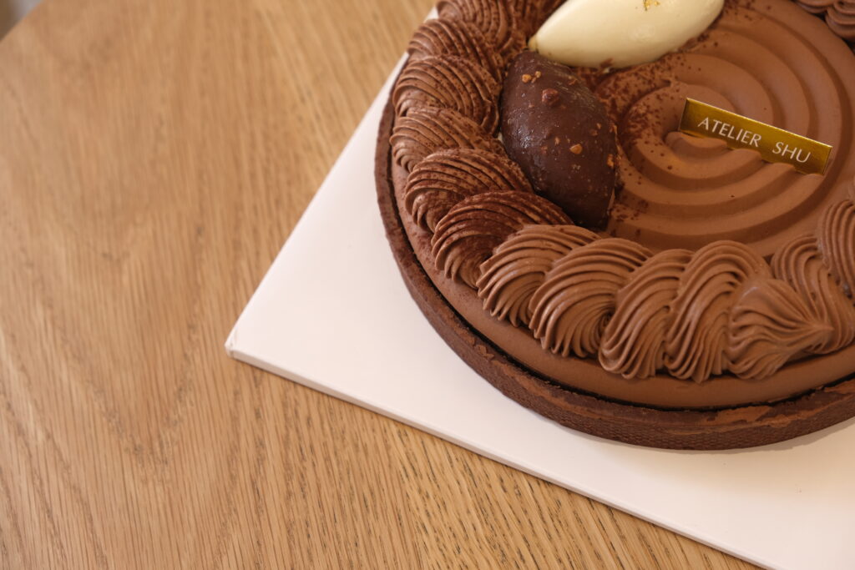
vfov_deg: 19.7
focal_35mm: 69
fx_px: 1639
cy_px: 285
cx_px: 428
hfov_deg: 29.2
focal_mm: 46.3
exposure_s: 1/15
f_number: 4.5
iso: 80
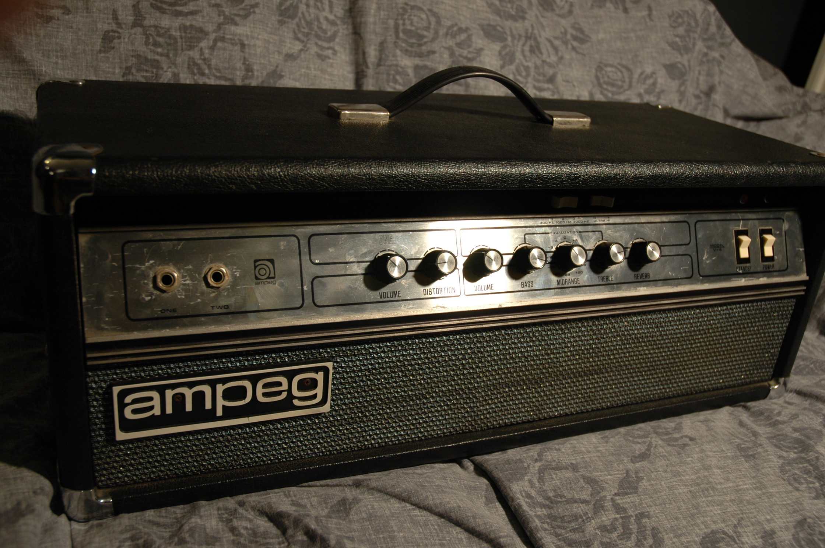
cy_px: 274
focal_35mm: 36
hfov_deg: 53.2
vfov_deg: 36.8
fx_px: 824
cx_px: 412
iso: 200
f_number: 3.8
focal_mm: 24
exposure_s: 1/60
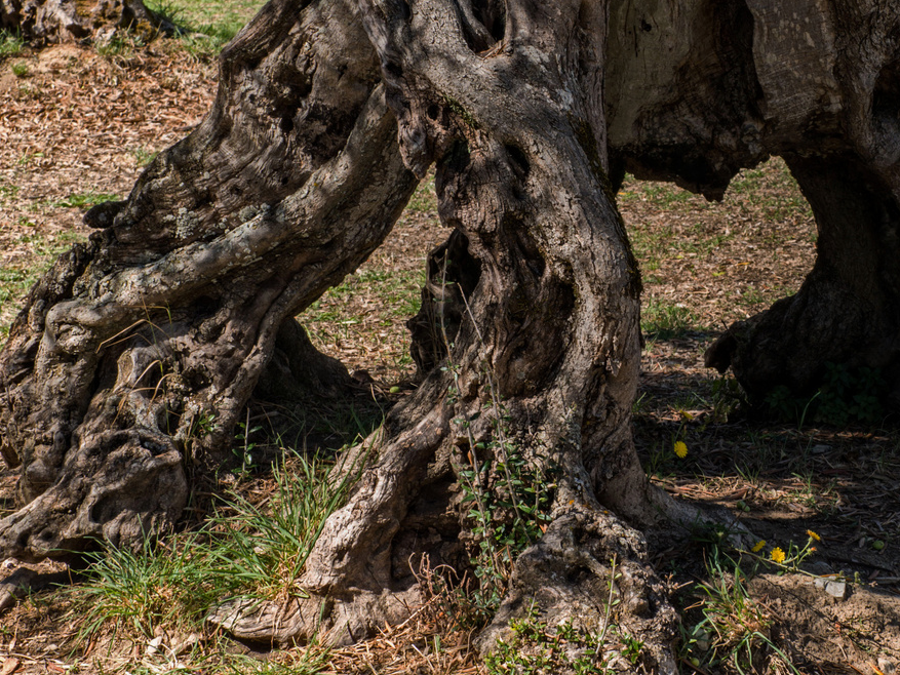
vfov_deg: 9.8
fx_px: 3926
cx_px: 639
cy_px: 236
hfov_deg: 13.0
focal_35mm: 151
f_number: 9
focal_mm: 46
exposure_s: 1/80
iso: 100
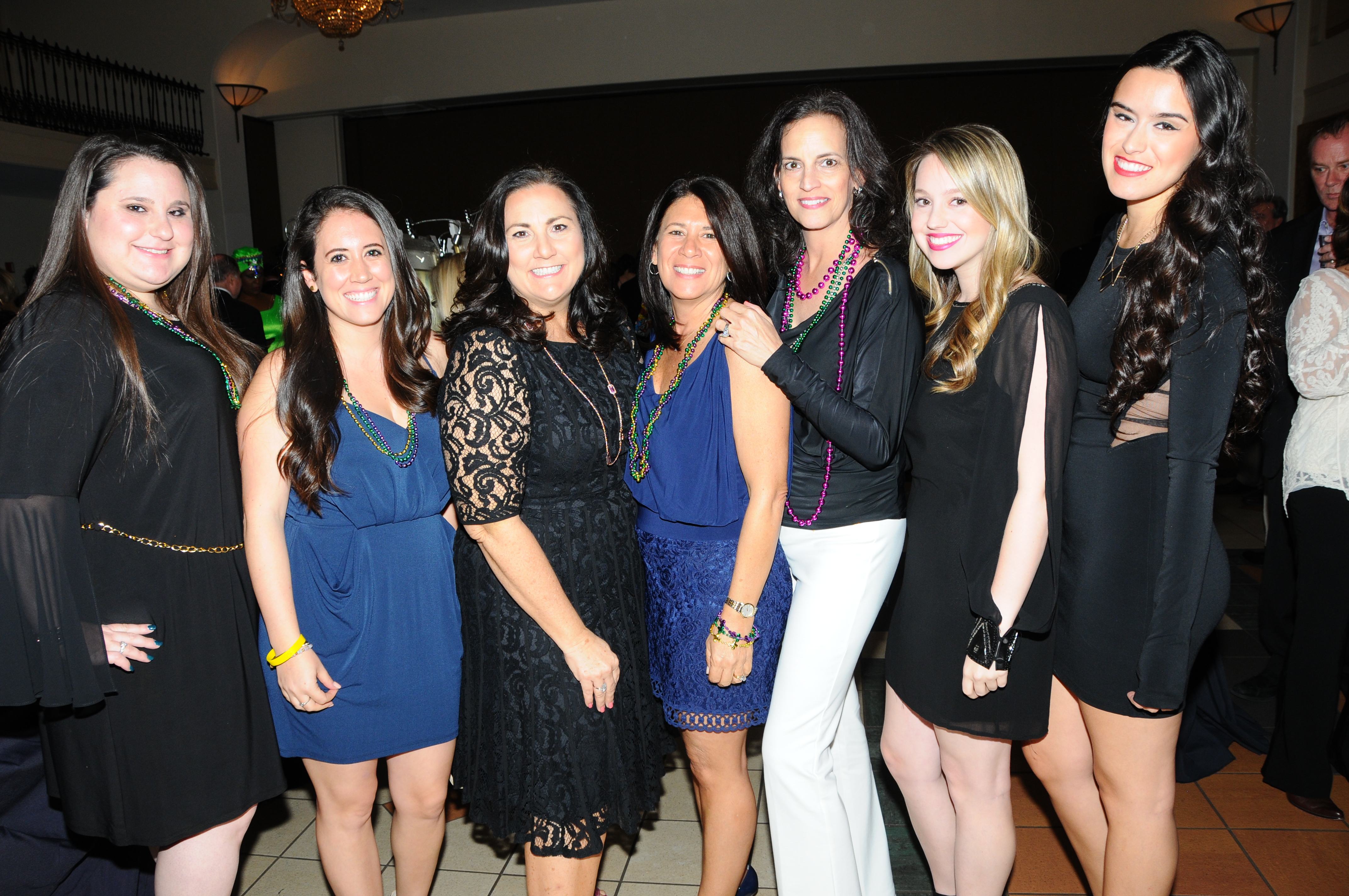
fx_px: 1011
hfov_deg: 67.4
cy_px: 448
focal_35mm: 27
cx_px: 674
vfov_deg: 47.8
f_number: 5.6
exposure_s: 1/200
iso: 400
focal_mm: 18
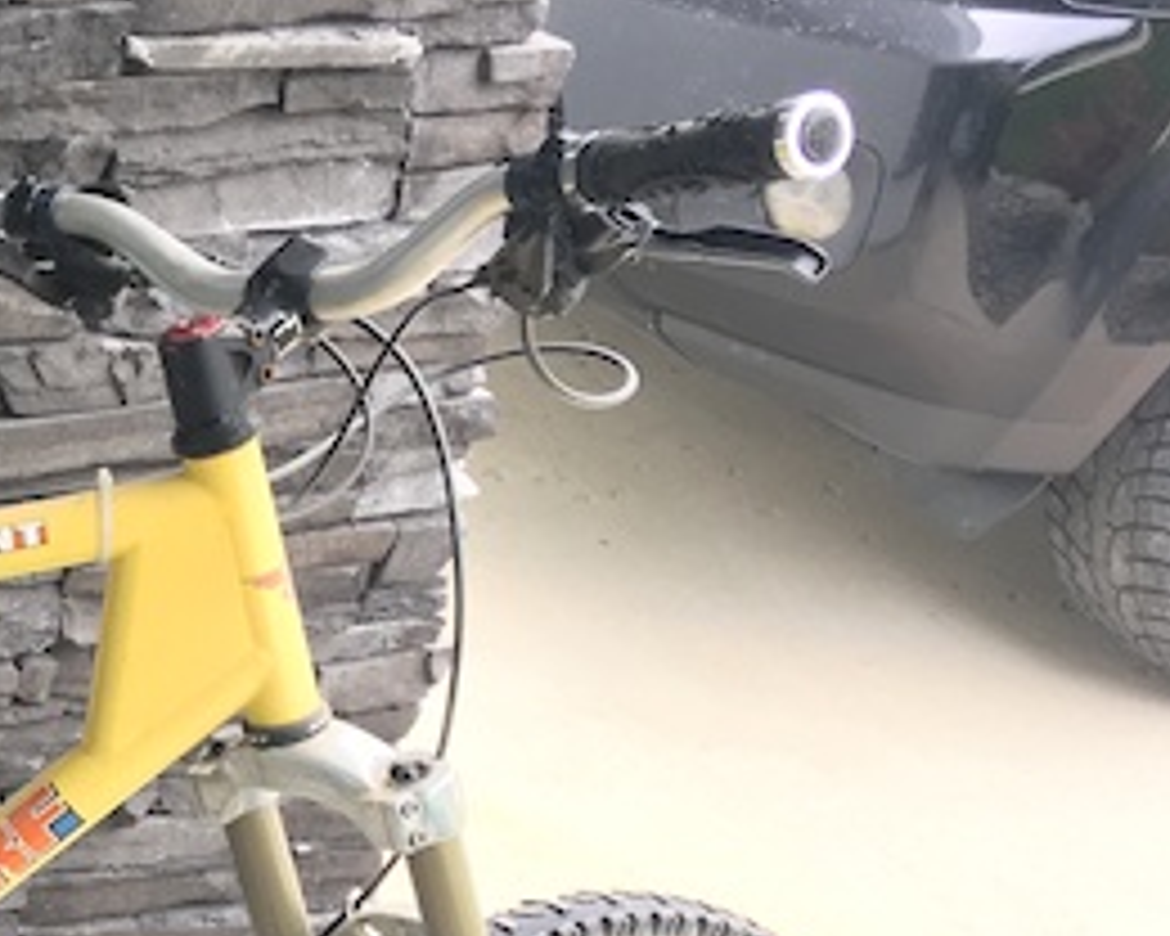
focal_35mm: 87
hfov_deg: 19.4
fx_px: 3013
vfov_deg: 17.1
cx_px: -554
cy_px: 1040
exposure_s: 1/120
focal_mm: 4.15
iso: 40
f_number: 2.2
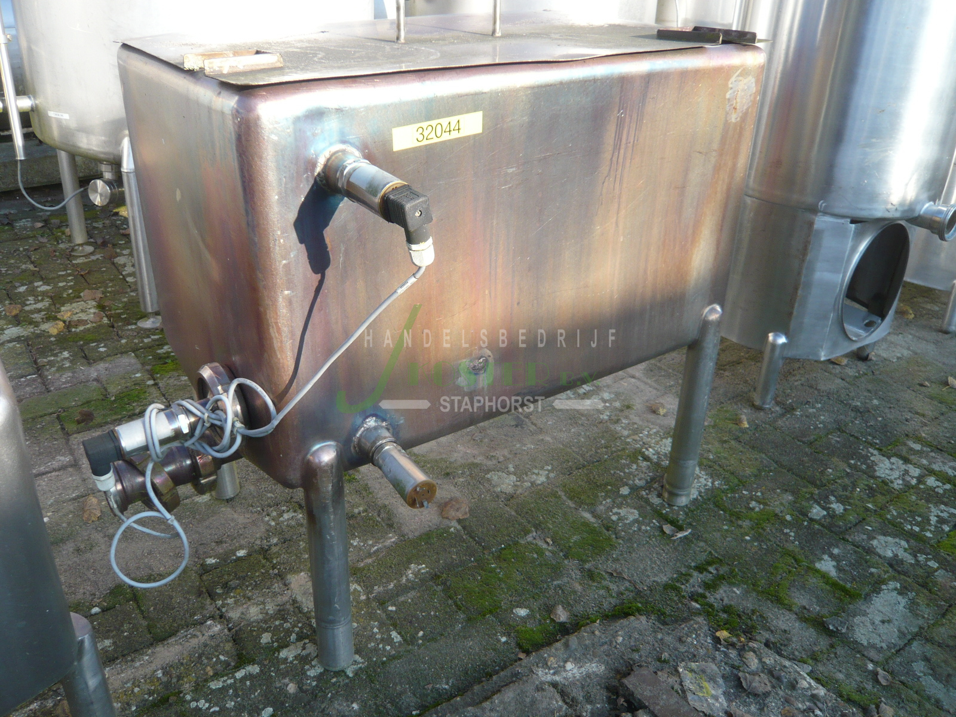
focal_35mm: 28
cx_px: 478
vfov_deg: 49.7
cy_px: 358
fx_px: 773
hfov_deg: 63.4
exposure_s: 1/250
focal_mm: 4.6
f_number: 2.8
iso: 100
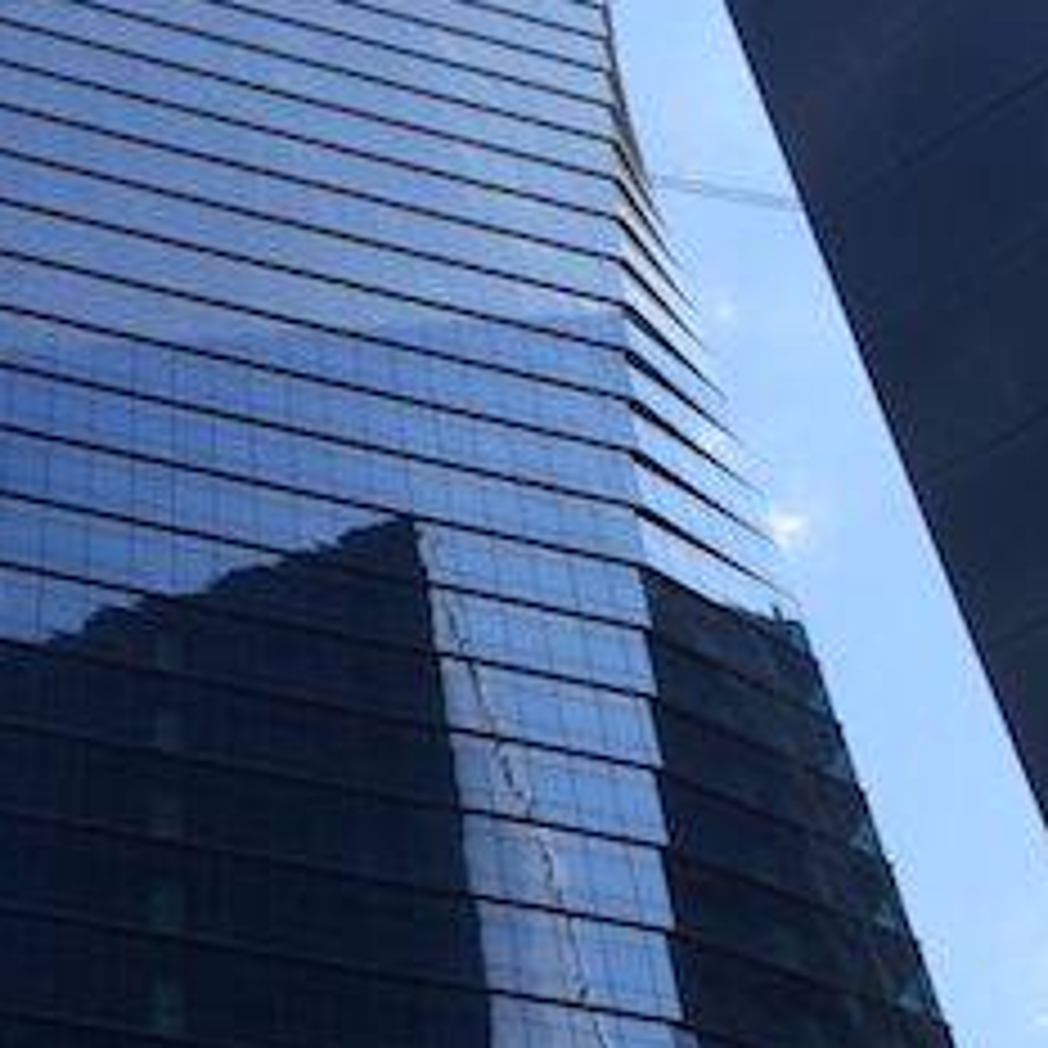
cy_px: 868
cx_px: 274
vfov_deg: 25.6
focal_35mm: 66
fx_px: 2261
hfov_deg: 25.8
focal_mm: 4.15
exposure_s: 1/1140
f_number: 2.2
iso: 32
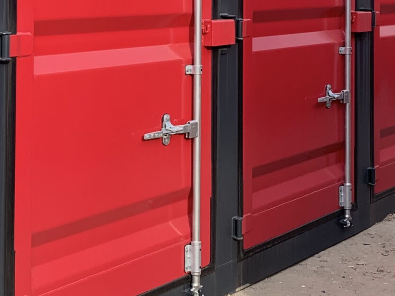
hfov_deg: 24.4
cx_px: 193
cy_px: -16
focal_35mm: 80
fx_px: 913
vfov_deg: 17.9
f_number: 1.8
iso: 25
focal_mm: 4.25
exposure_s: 1/558
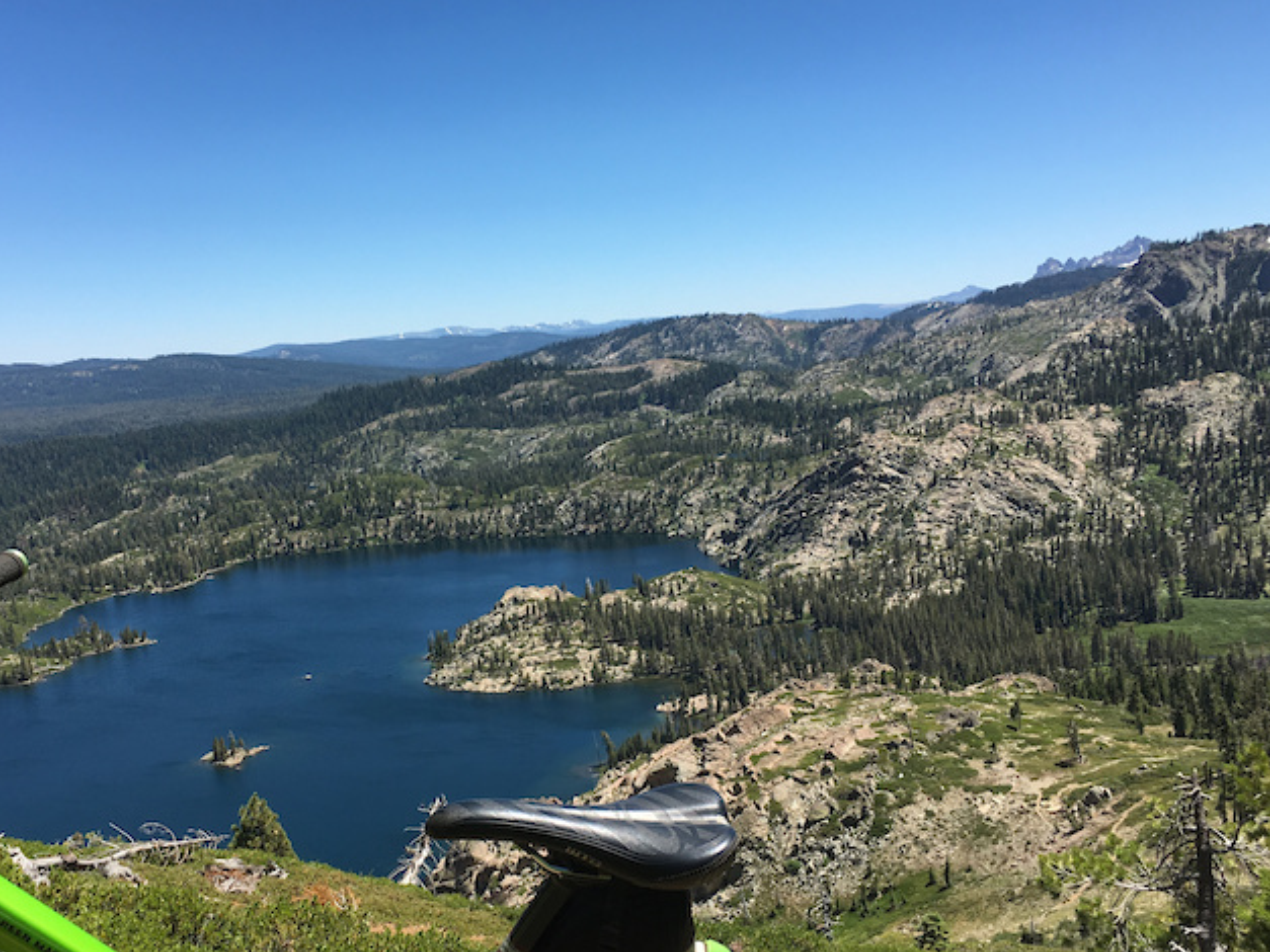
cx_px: 486
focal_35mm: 37
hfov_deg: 49.7
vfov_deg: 38.6
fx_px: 1357
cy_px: 525
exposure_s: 1/1304
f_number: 2.2
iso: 25
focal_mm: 4.15
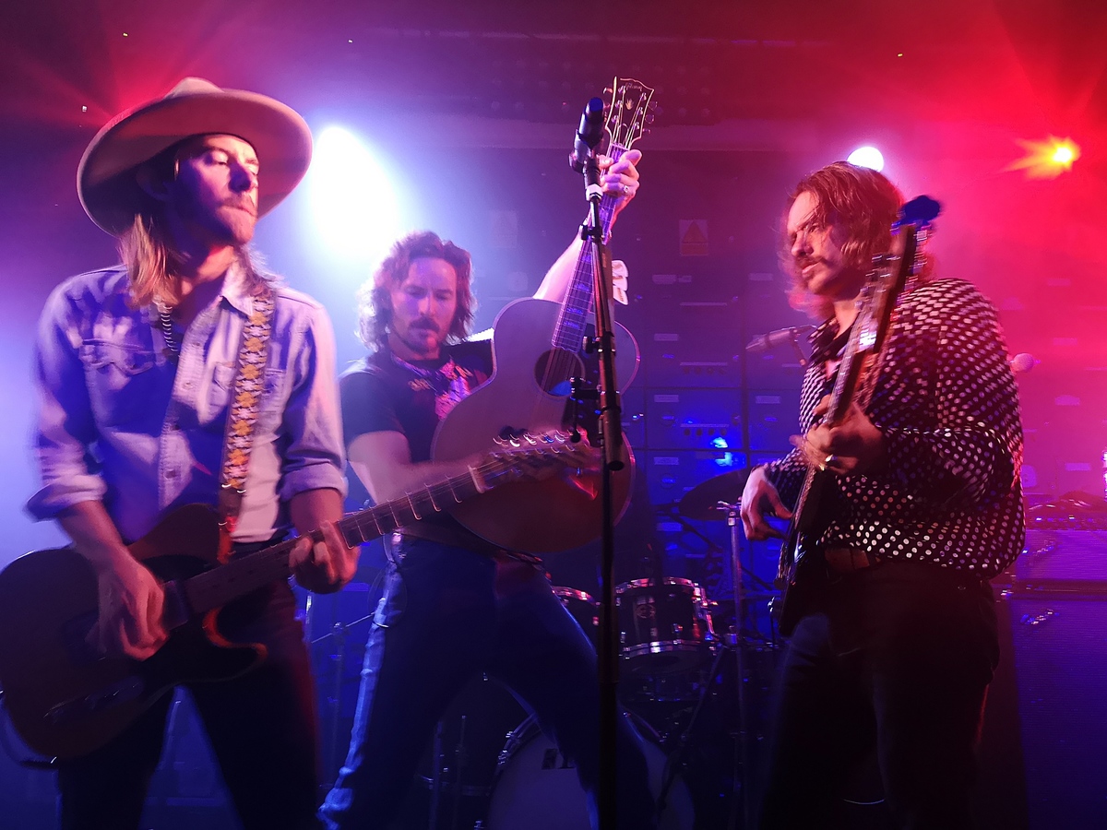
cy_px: 415
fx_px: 863
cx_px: 554
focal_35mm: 27
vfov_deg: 51.4
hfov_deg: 65.3
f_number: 1.8
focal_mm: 3.95
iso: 640
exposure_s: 1/16.7
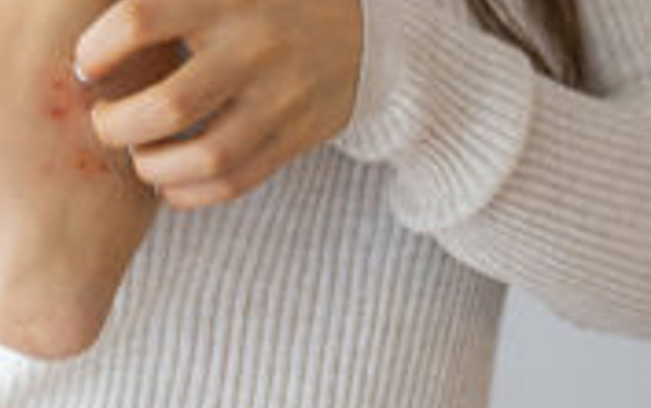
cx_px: 7
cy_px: -125
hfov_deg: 16.9
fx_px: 2149
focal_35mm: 121
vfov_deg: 10.6
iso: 640
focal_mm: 35
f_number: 2.5
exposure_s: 1/160
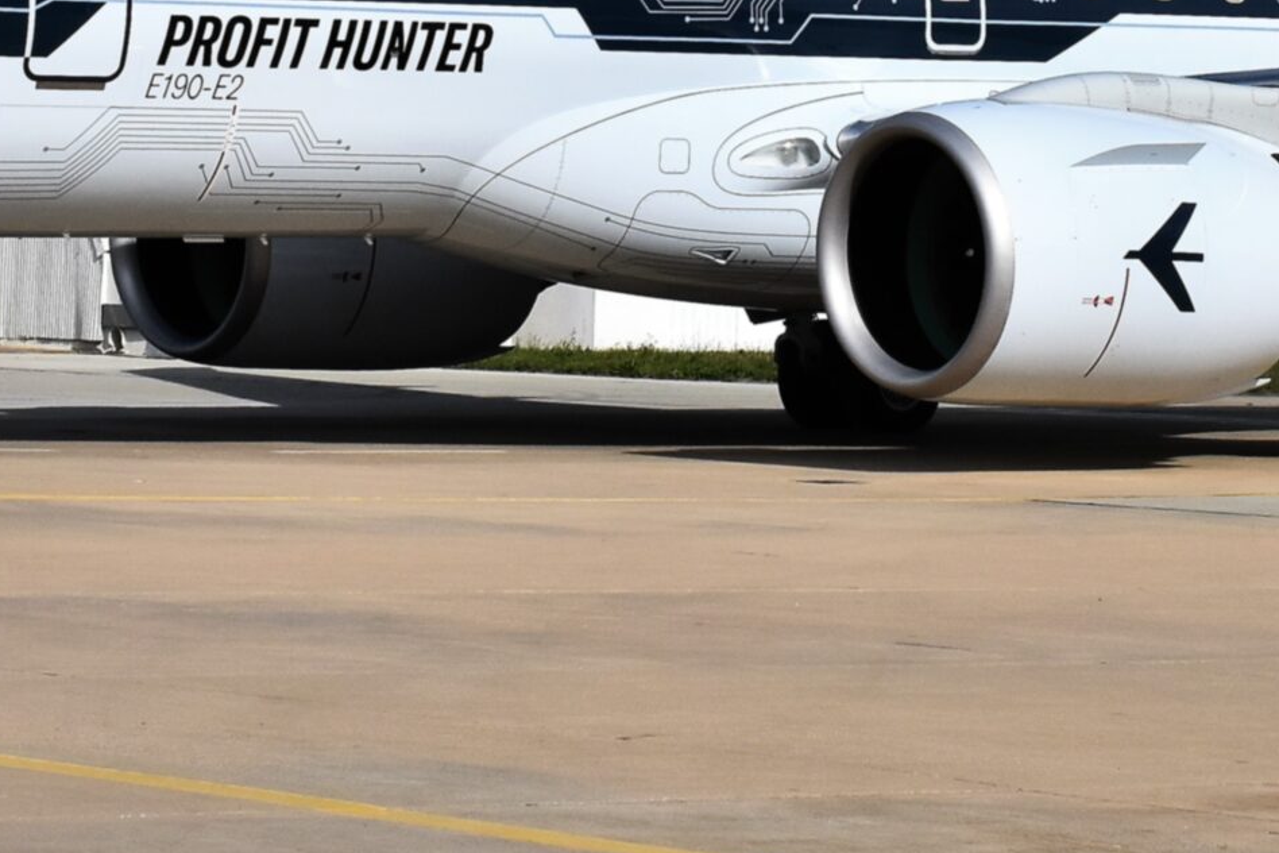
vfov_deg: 8.8
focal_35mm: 154
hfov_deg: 13.3
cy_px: -273
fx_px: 5471
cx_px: 958
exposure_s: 1/1600
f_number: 13
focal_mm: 38
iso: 500
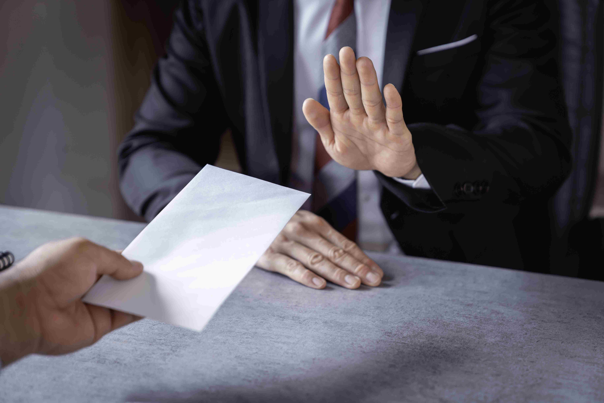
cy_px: 202
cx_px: 302
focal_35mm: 70
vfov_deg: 19.5
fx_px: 1174
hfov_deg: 28.8
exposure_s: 1/100
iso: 125
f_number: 2.8
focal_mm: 70
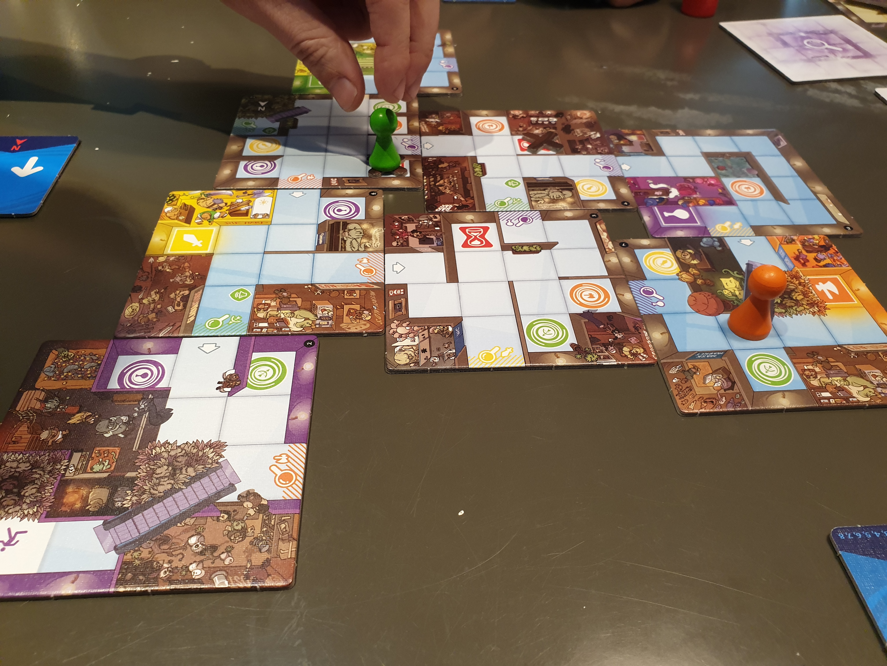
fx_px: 666
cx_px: 444
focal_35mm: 26
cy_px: 333
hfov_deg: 67.3
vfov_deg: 53.1
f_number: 2.4
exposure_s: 1/50
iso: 250
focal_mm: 4.3
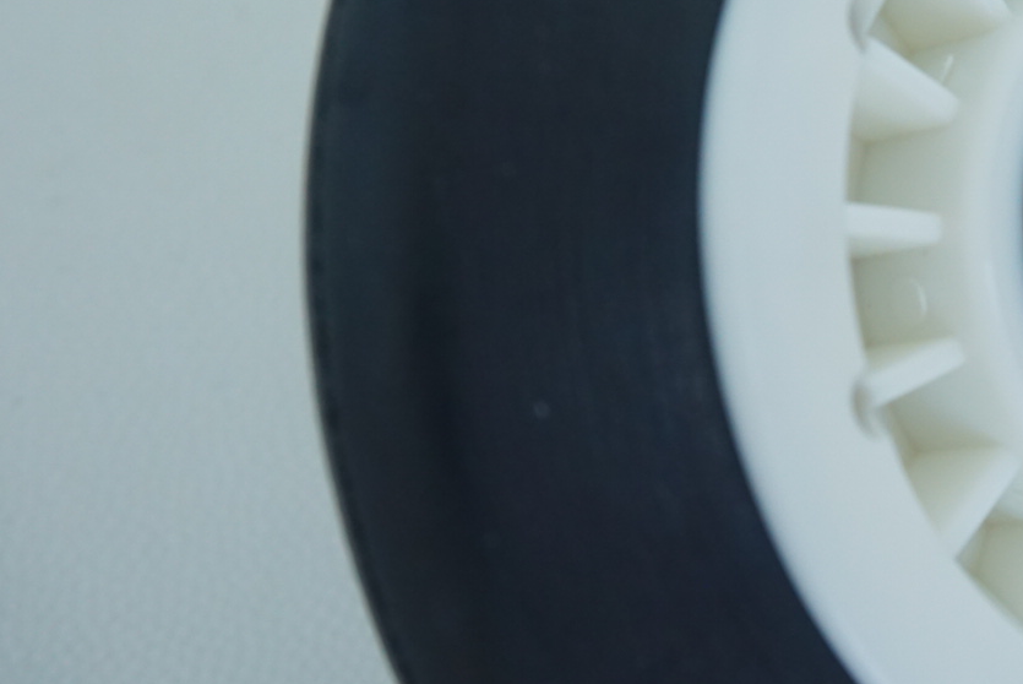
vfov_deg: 15.1
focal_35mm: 90
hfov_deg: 22.0
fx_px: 2558
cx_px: 941
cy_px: 124
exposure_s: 1/80
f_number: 8
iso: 1000
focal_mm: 31
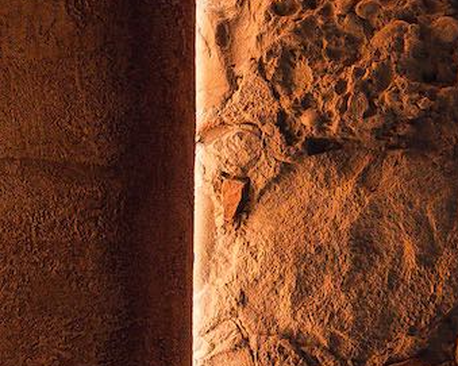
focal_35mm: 269
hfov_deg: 7.2
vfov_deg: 5.6
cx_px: 280
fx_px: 3641
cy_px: 858
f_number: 4
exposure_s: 1/125
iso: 640
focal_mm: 40.4
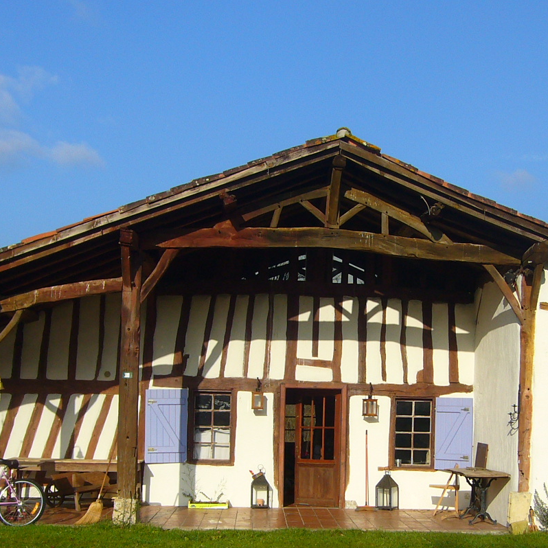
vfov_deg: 27.7
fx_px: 1110
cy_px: 323
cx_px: 354
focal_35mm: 62
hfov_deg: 27.6
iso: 80
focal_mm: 5.8
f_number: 5.6
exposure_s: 1/400
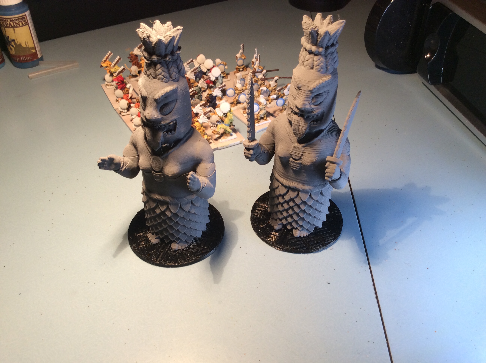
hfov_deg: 56.9
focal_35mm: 32
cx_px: 243
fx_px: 449
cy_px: 182
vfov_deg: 44.1
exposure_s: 1/33
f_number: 2.4
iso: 40
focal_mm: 3.3
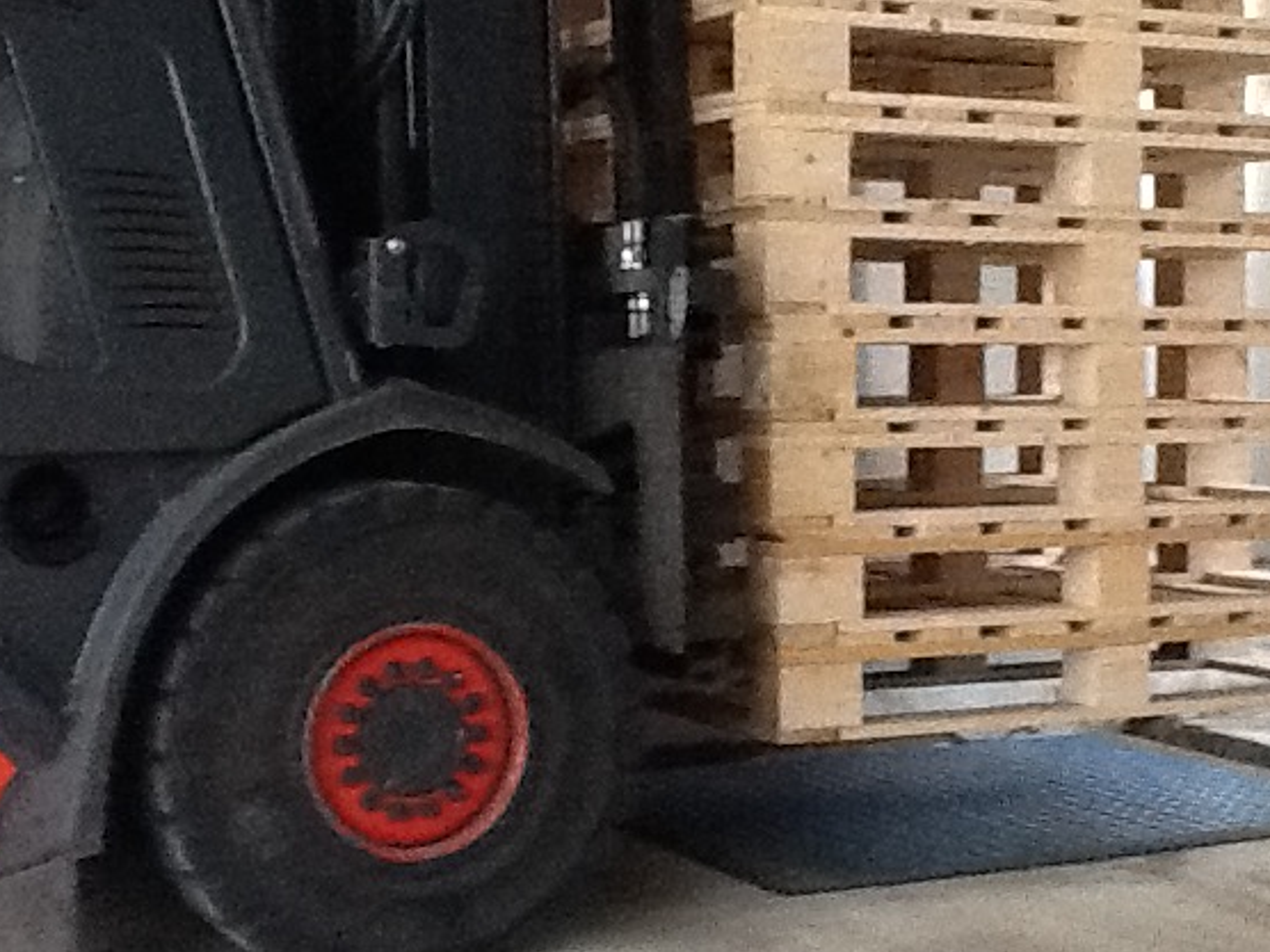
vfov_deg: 19.4
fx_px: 2788
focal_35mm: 76
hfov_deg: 25.5
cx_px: 843
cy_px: 429
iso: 320
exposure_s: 1/30
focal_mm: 2.03
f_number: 2.4
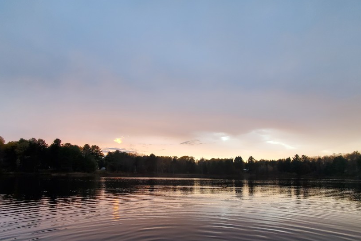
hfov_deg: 93.2
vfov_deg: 68.7
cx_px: 188
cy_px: 158
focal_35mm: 17
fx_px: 170
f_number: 2.2
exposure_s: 1/50
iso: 200
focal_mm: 1.8
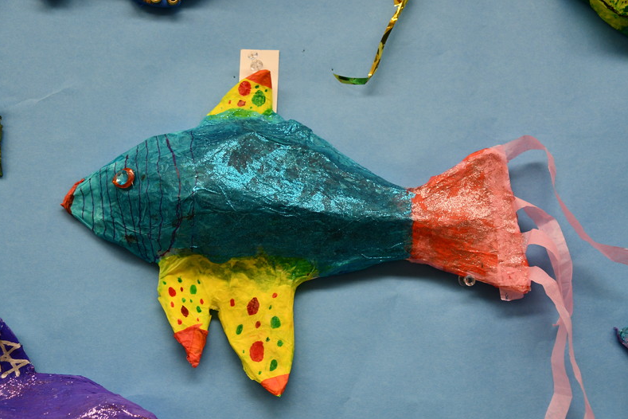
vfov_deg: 18.7
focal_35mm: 73
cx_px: 314
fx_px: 1273
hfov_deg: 27.7
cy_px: 211
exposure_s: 1/100
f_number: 4.5
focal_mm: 48
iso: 800
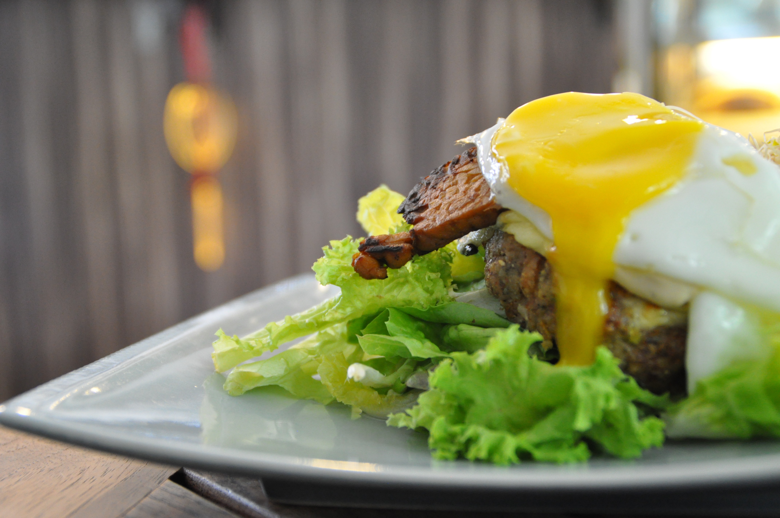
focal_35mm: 63
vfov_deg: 21.5
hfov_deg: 31.9
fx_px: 1363
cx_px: 390
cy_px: 259
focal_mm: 42
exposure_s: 1/20
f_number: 4.5
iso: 1600
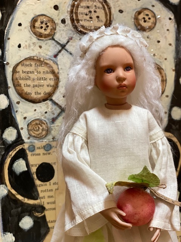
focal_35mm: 52
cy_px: 121
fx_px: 363
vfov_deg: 36.8
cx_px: 90
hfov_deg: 28.0
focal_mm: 6
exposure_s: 1/40
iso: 250
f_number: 2
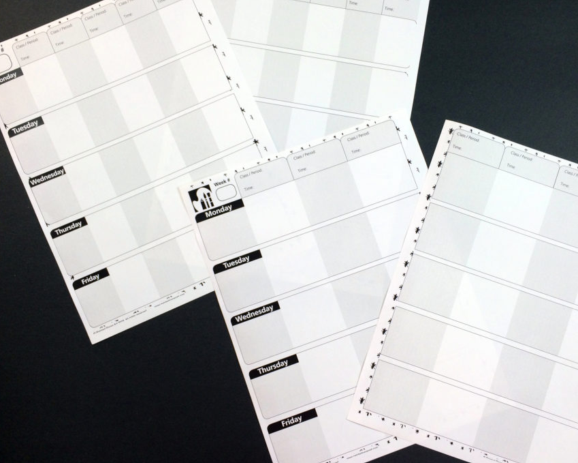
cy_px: 231
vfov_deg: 39.2
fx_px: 650
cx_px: 307
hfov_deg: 47.9
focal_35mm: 38
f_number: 2.2
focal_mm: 4.15
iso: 40
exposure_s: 1/120
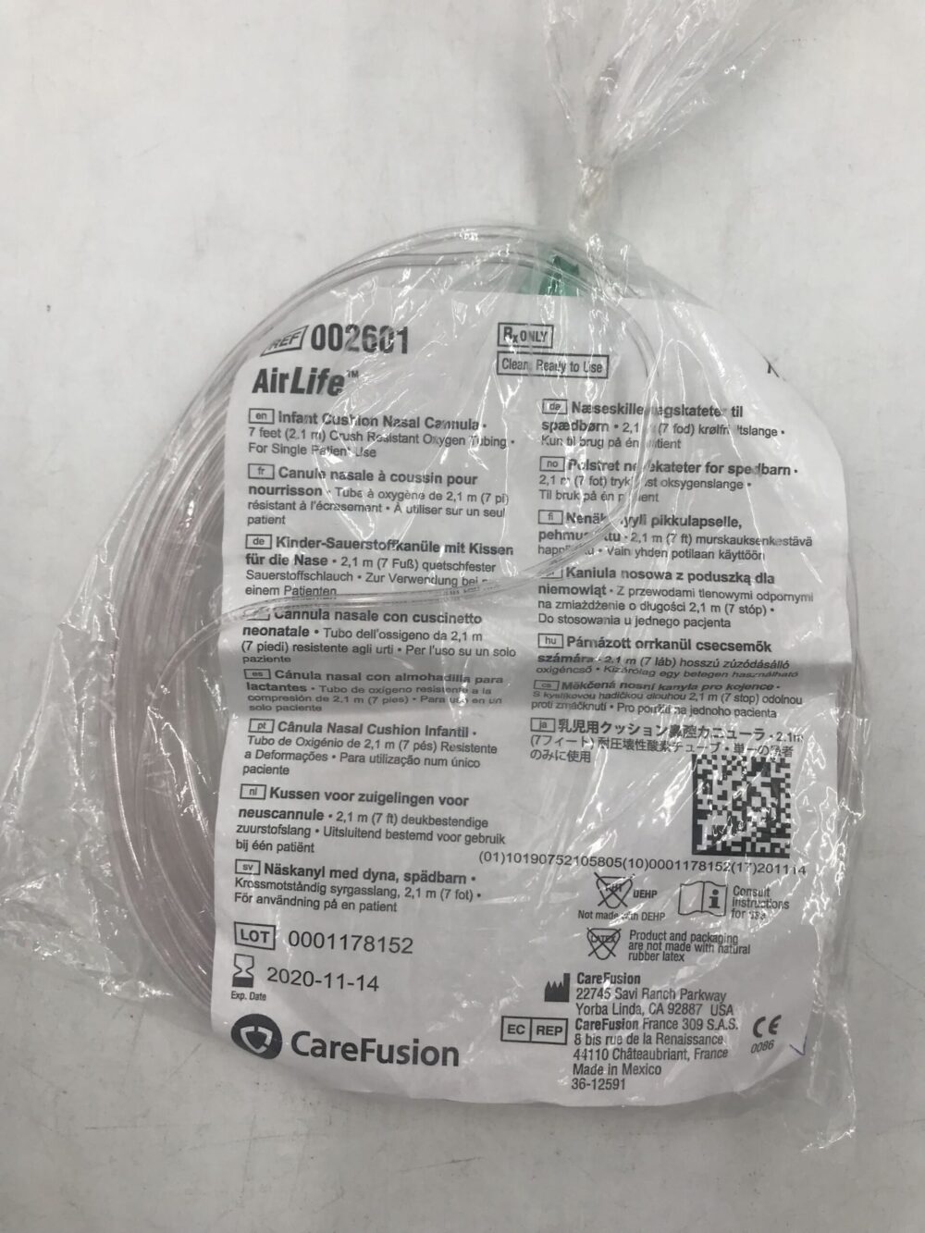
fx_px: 997
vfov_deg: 63.4
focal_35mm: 28
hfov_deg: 49.8
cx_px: 462
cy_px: 616
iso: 20
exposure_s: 1/244
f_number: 1.8
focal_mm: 3.99
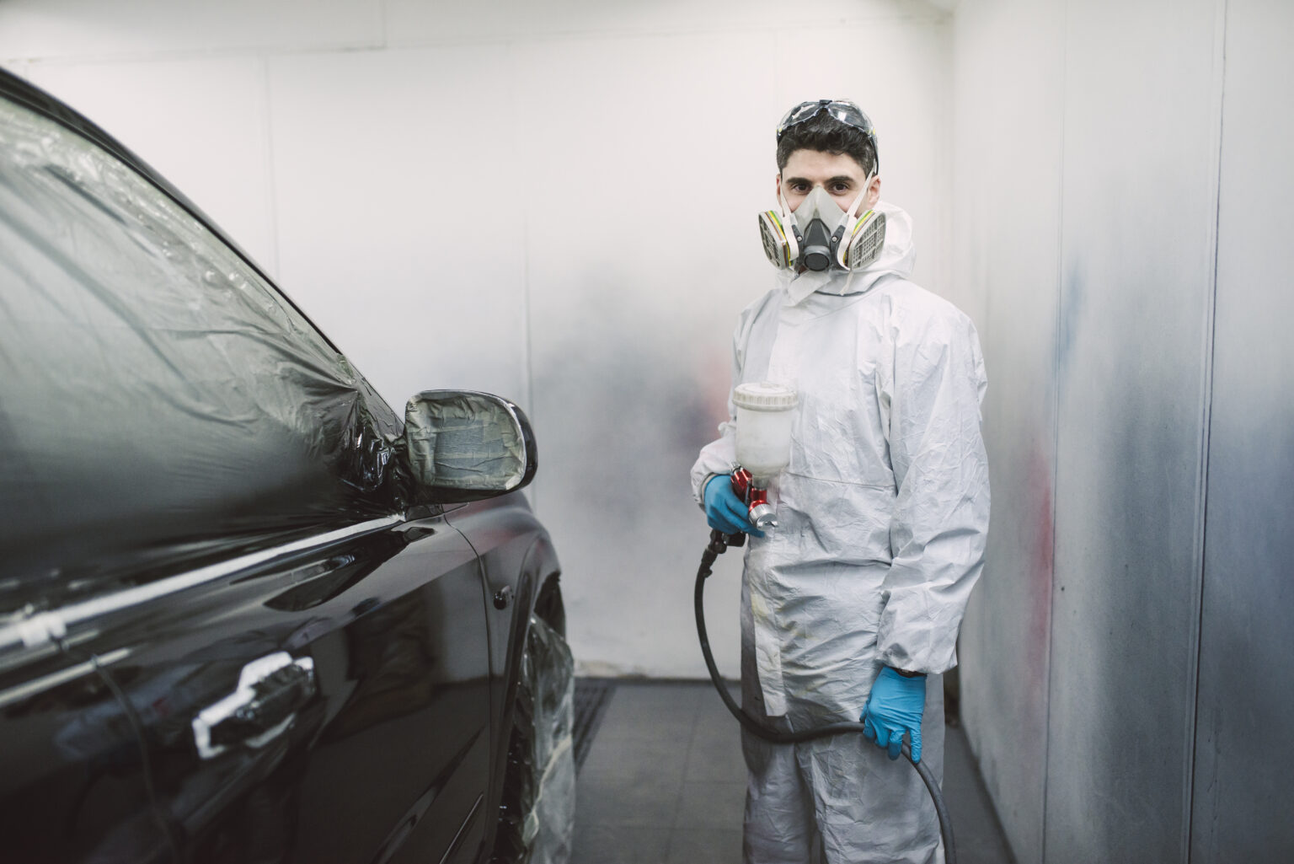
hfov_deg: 54.4
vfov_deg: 37.9
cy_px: 432
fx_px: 1258
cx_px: 647
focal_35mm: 35
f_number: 2
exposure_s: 1/3200
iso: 1250
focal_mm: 35
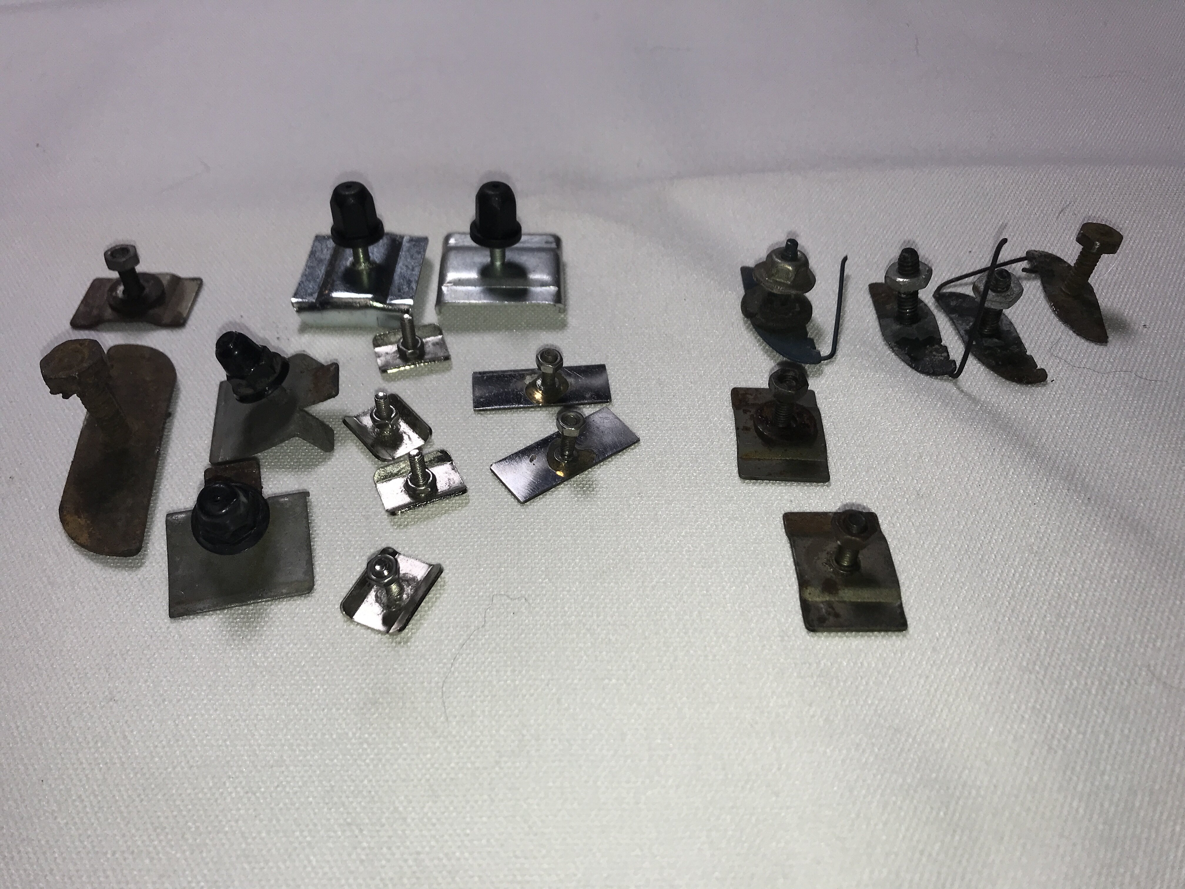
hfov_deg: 63.4
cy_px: 444
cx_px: 592
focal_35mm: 28
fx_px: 959
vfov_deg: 49.7
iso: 20
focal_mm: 3.99
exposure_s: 1/1227
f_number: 1.8
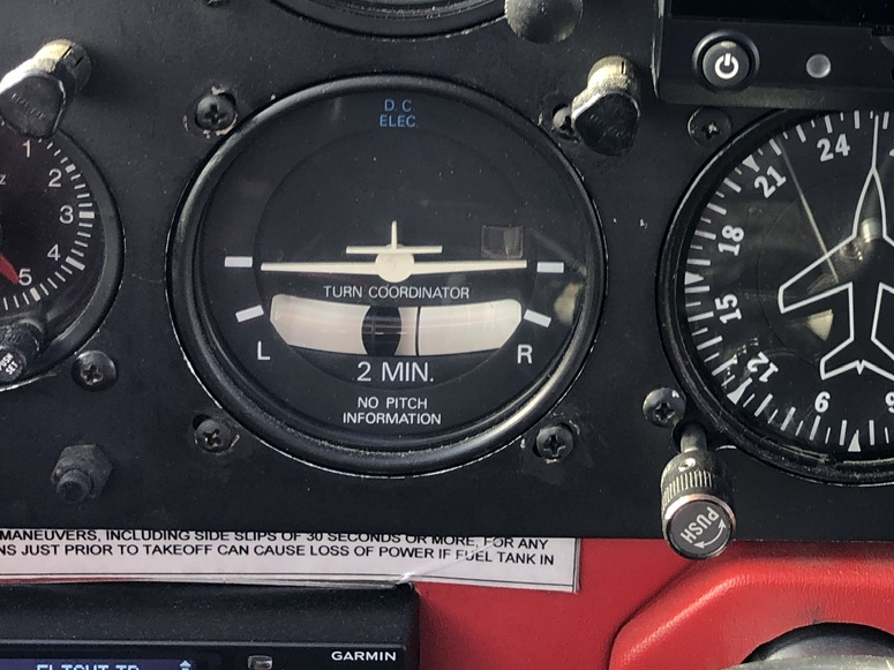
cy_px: -92
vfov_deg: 19.0
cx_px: 758
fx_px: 1911
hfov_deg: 25.7
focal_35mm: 74
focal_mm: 3.99
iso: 25
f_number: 1.8
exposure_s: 1/79
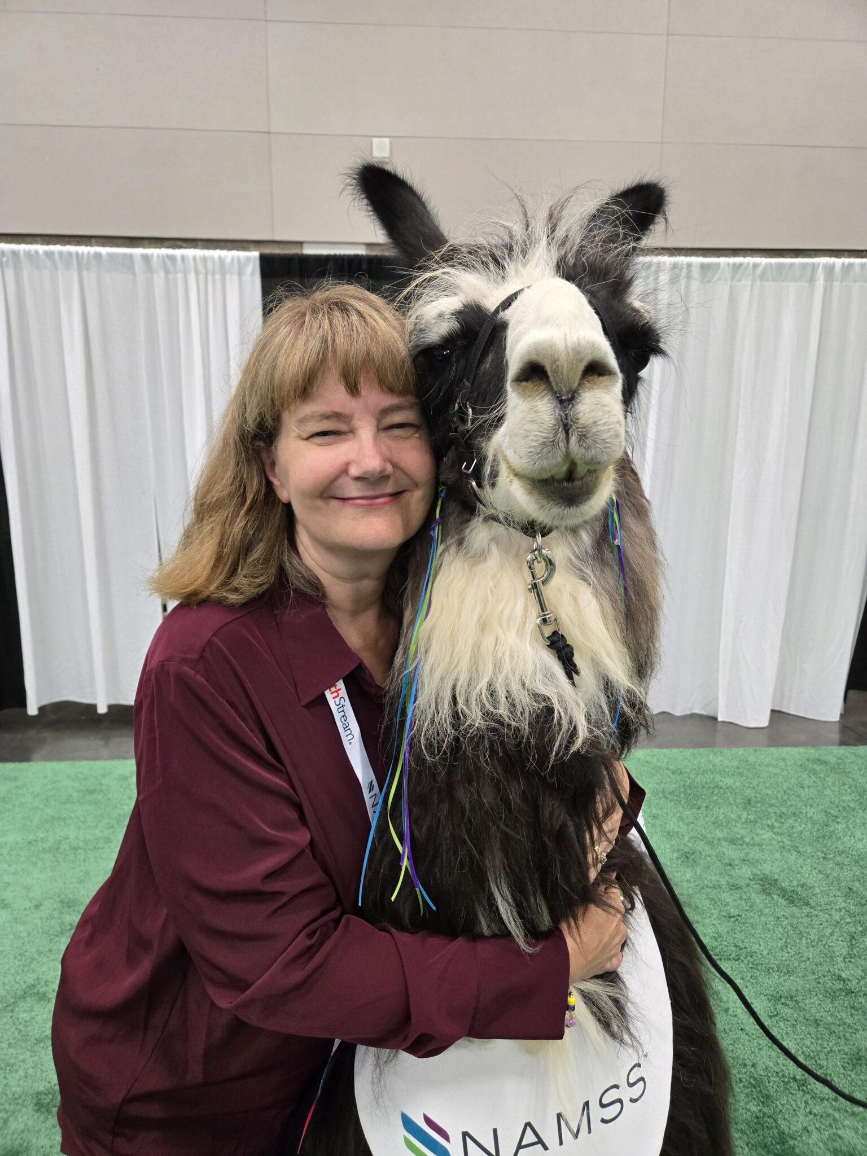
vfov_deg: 73.9
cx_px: 434
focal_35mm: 23
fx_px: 768
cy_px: 578
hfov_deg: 58.9
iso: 500
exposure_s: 1/120
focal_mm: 5.4
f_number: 1.8
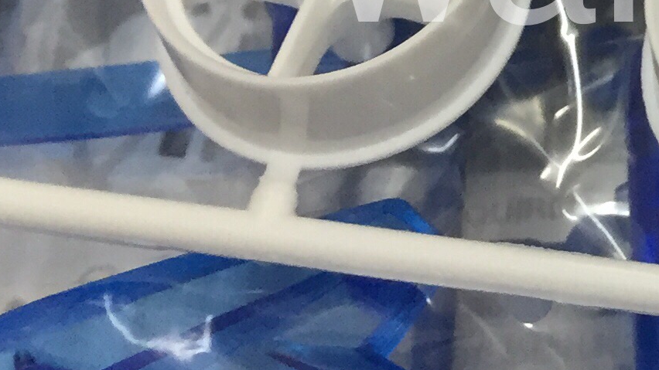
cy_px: -530
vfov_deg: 9.0
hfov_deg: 15.8
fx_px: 2114
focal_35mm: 121
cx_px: 1082
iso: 100
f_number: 2.2
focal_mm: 4.15
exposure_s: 1/33
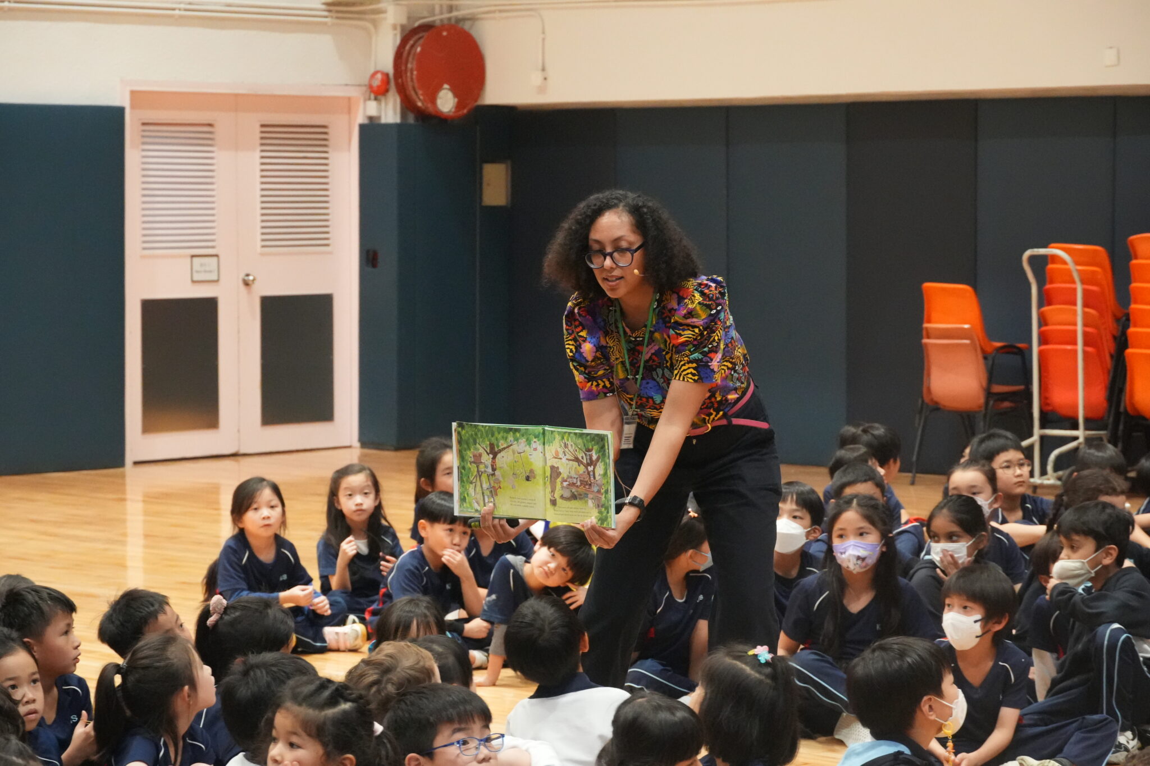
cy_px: 383
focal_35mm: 104
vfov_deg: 13.2
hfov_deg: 19.7
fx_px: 3305
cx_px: 575
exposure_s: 1/125
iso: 6400
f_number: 5.6
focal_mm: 69
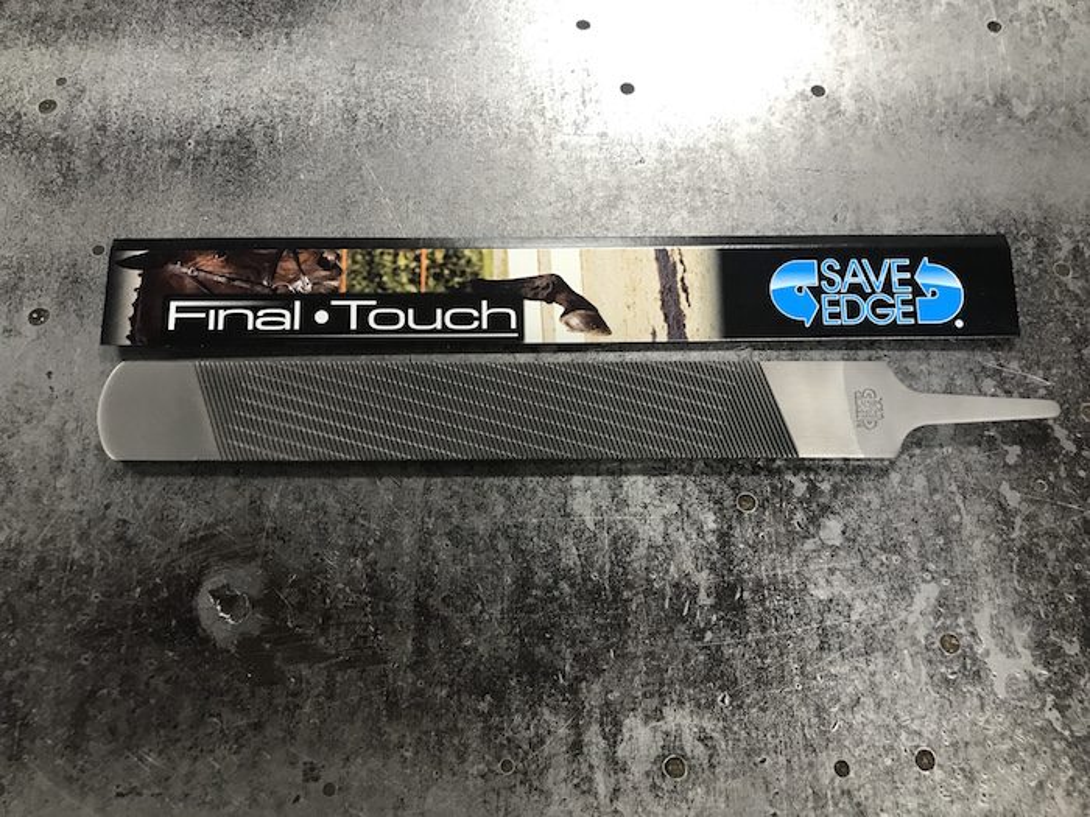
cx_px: 545
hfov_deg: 63.4
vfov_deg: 49.7
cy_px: 408
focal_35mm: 28
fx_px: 882
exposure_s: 1/17
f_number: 1.8
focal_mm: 3.99
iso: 40
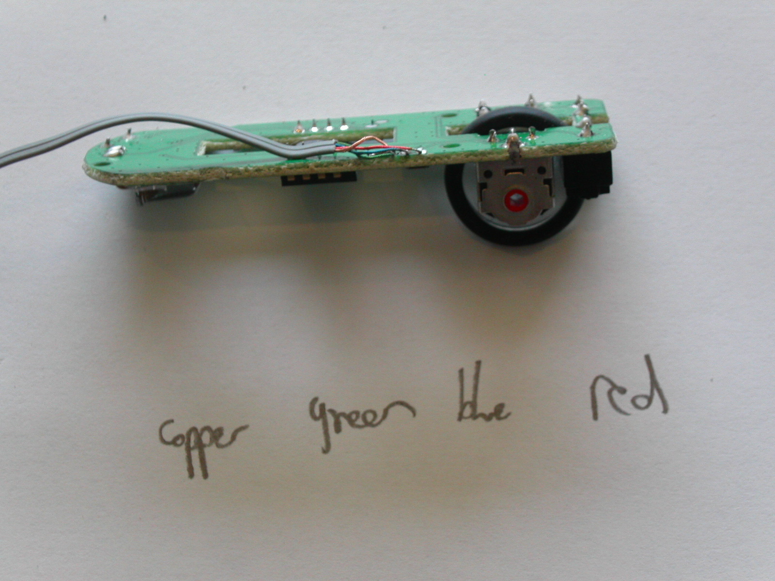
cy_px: 290
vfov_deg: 13.0
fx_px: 2552
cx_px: 388
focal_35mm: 114
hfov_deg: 17.3
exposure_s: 1/90
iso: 200
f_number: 4.7
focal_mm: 23.4
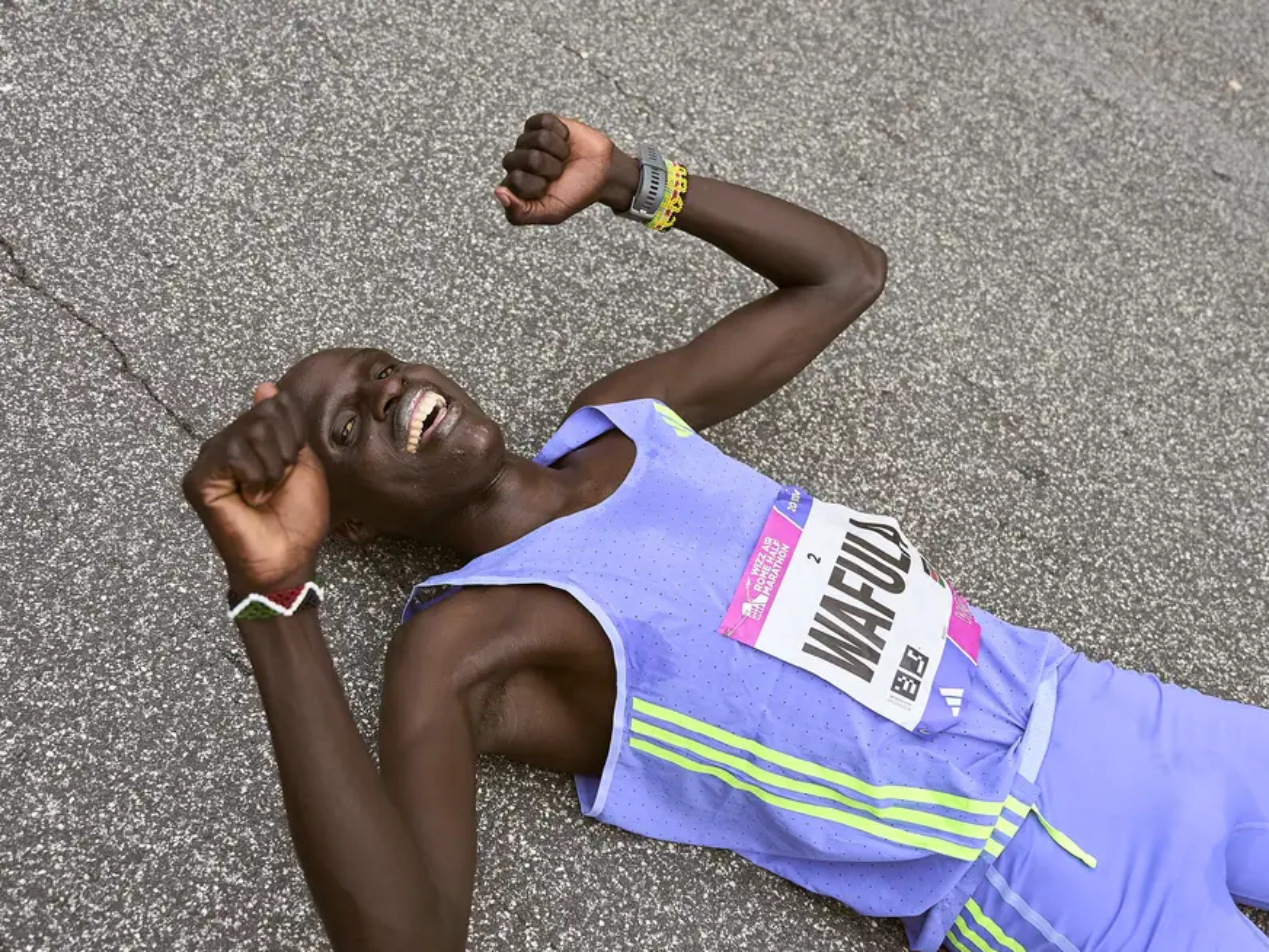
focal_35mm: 43
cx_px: 652
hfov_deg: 43.8
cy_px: 472
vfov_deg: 33.6
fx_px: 1576
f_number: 3.2
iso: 640
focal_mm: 26.6
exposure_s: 1/1000
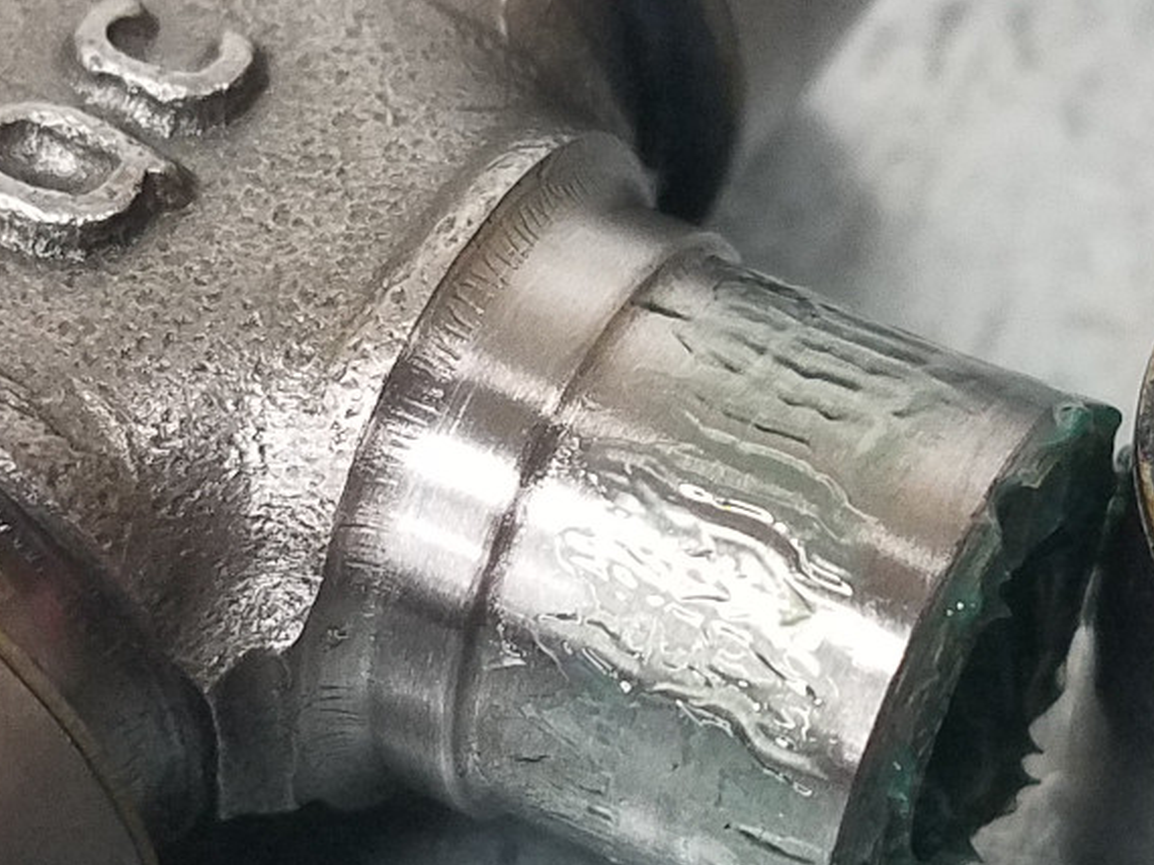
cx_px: 617
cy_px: 592
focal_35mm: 92
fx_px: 3066
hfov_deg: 21.3
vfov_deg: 16.0
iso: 160
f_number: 1.7
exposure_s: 1/40
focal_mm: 4.2
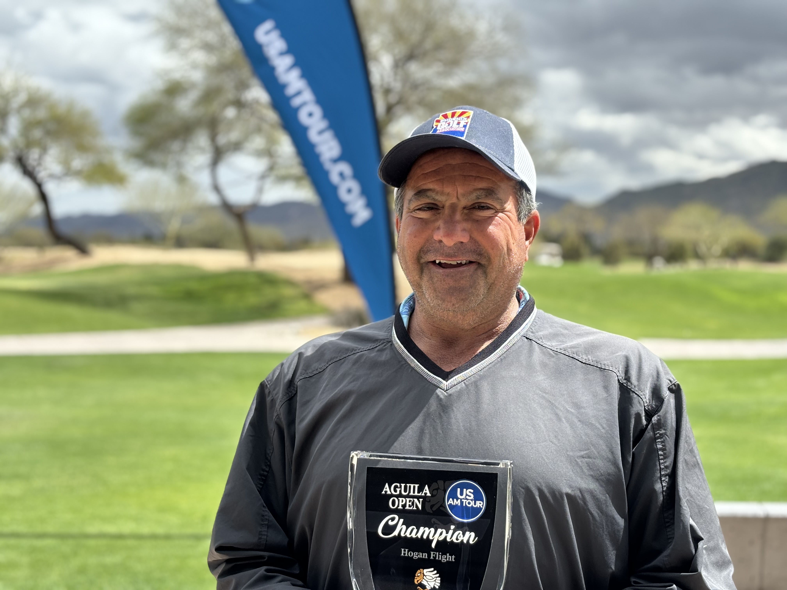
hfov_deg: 36.8
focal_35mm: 52
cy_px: 295
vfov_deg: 28.0
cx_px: 394
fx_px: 1182
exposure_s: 1/1328
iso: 32
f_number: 1.6
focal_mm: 5.96
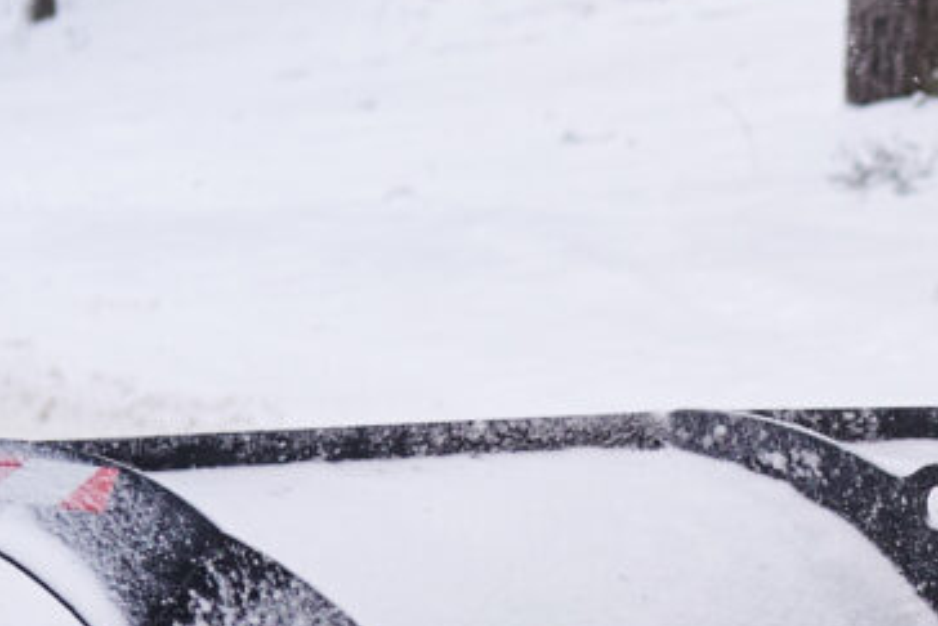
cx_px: 1680
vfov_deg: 4.6
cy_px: 960
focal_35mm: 298
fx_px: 7767
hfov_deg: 6.7
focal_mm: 35
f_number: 2.8
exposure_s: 1/1000
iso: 400
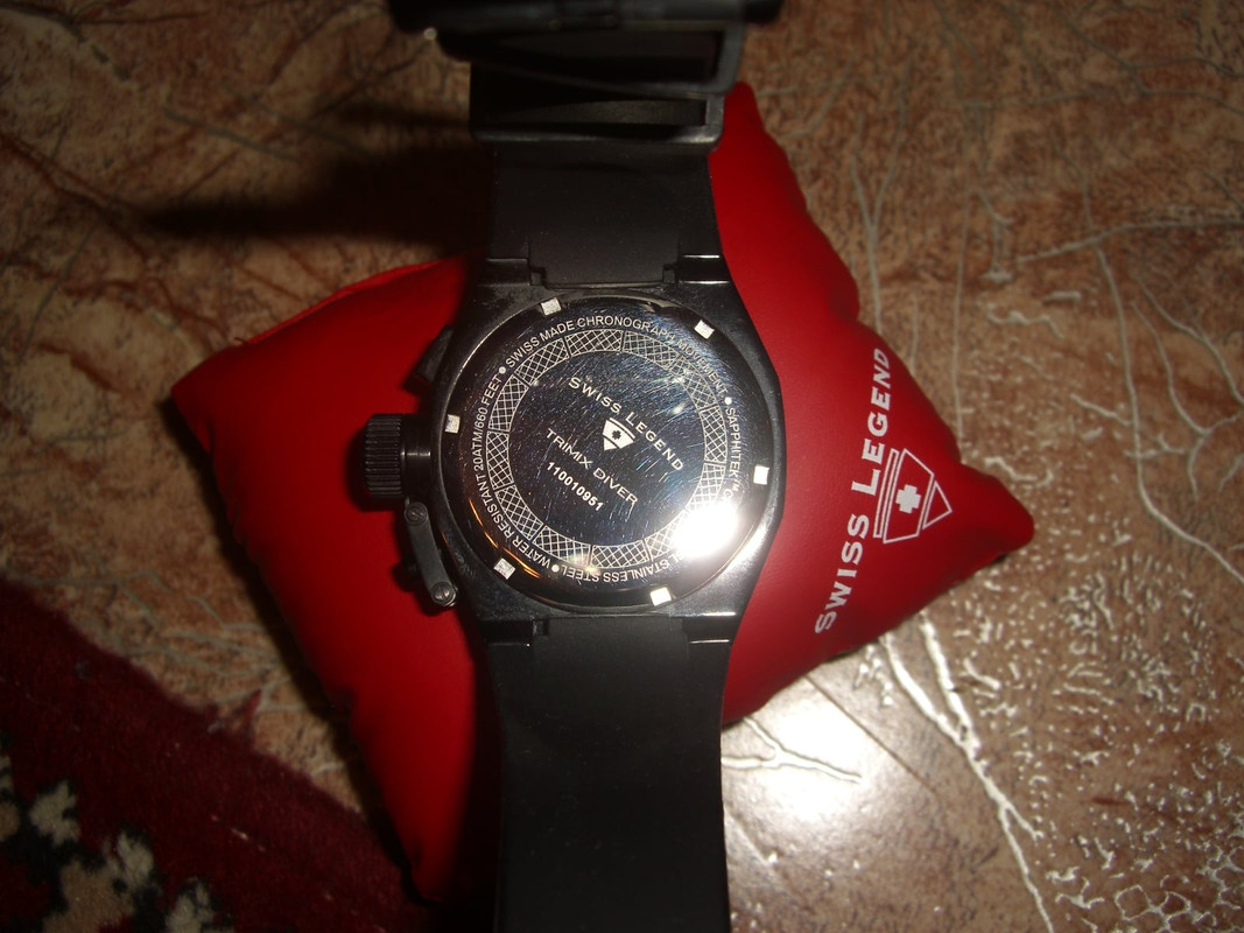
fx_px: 1365
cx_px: 622
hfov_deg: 49.0
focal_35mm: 38
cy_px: 466
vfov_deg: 37.7
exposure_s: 1/60
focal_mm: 7.9
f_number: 5.6
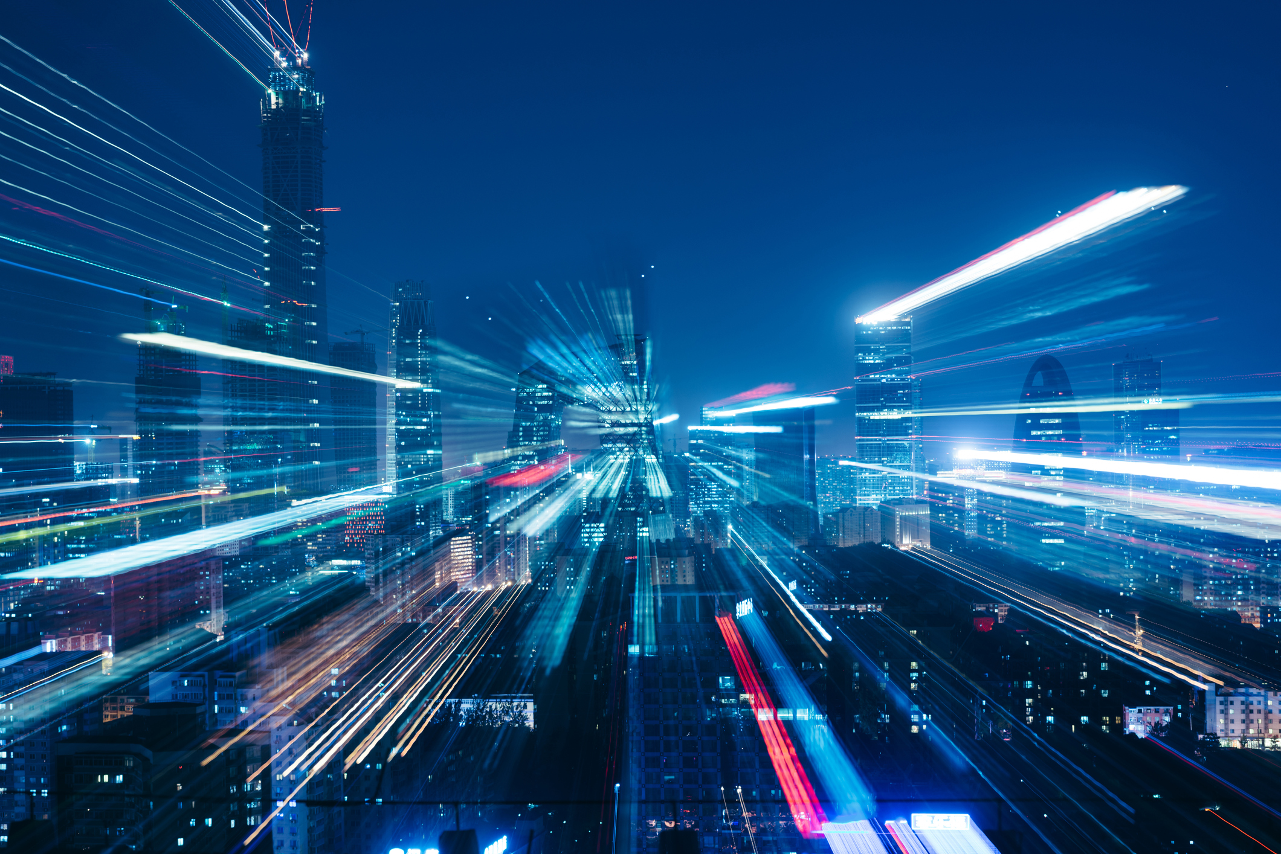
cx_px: 640
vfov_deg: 19.5
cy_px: 427
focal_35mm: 70
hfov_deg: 28.8
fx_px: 2491
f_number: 4
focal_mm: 70
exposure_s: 5
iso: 100
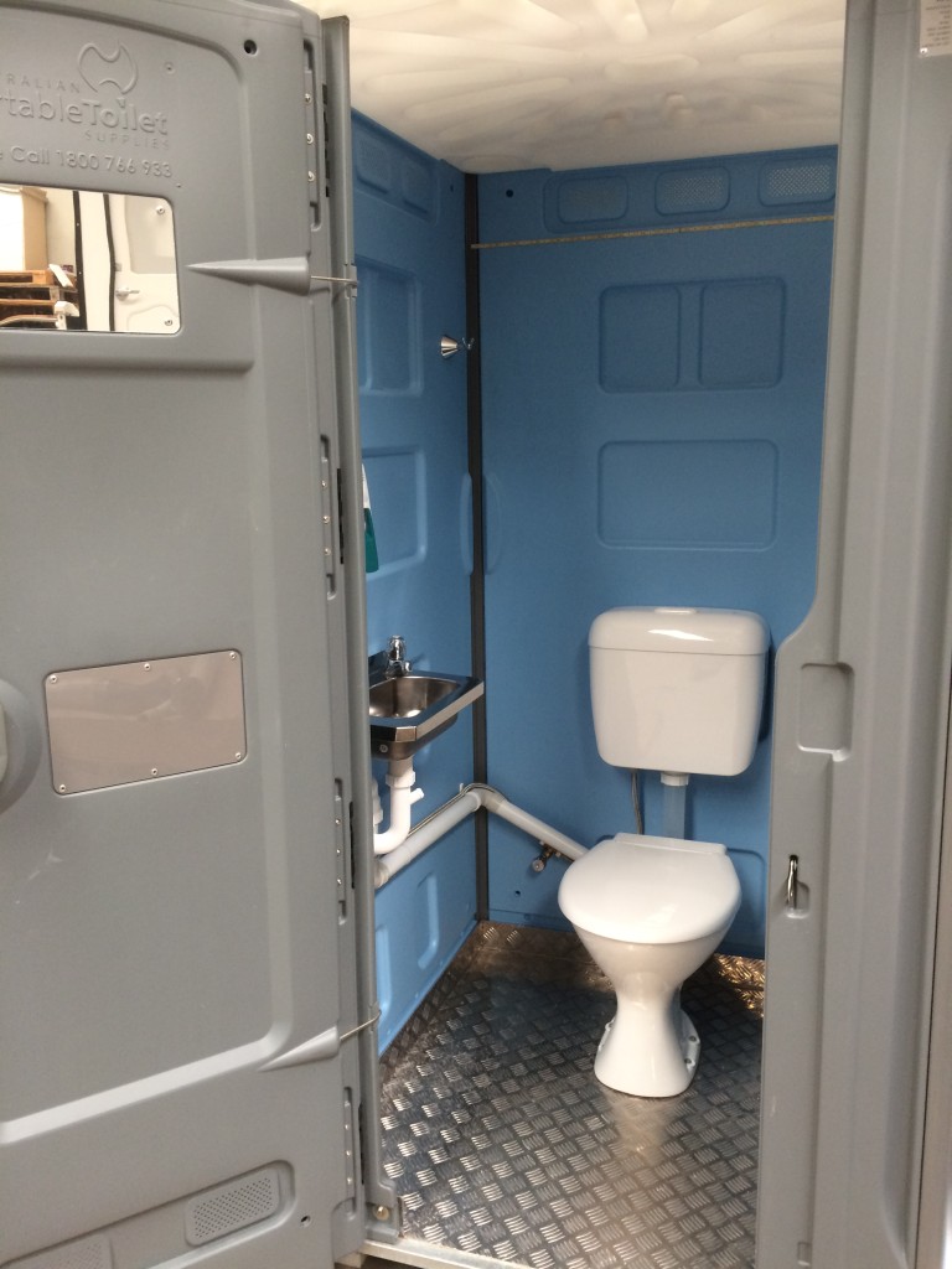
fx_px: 1063
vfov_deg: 61.7
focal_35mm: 29
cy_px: 634
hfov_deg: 48.2
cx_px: 476
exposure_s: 1/30
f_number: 2.2
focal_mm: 4.15
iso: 64
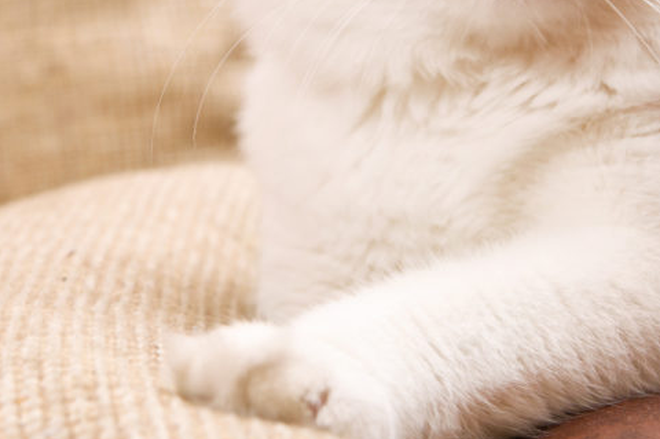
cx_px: 252
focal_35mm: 144
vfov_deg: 9.4
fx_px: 2638
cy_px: 12
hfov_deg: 14.2
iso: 250
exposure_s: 1/160
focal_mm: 45
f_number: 5
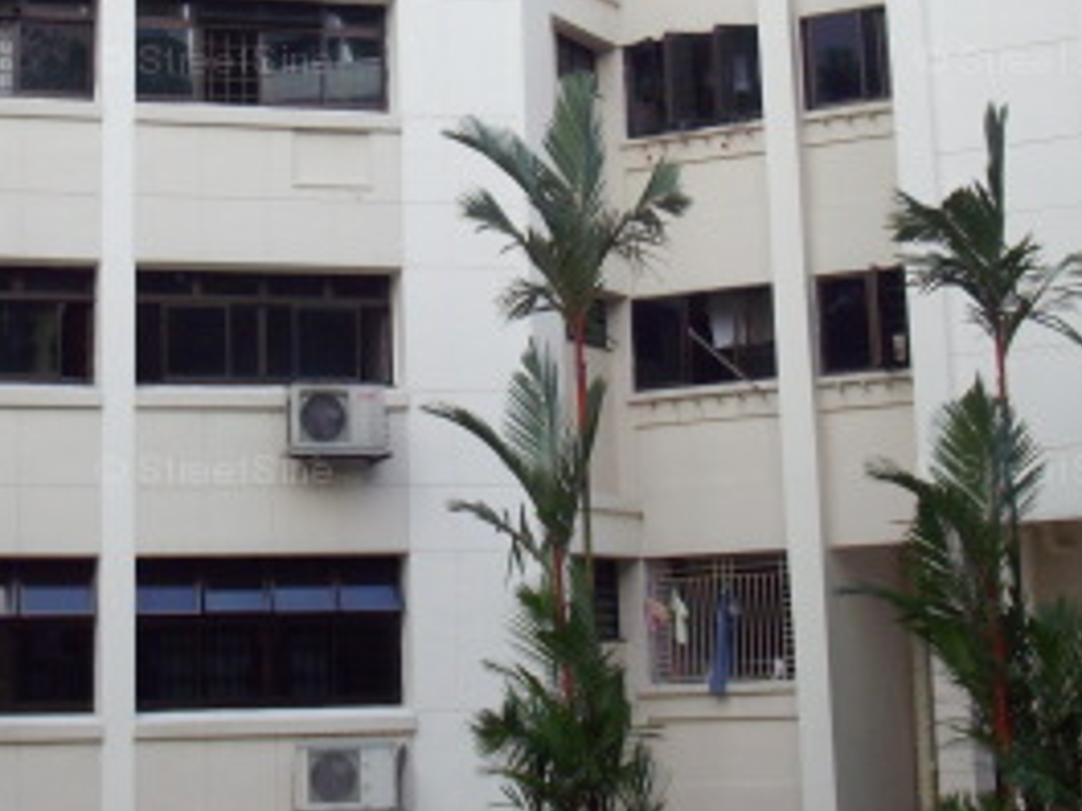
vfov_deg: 18.8
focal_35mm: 77
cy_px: 66
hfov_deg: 25.3
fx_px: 2407
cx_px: 402
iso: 80
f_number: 5.6
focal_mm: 6.2
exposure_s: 1/100
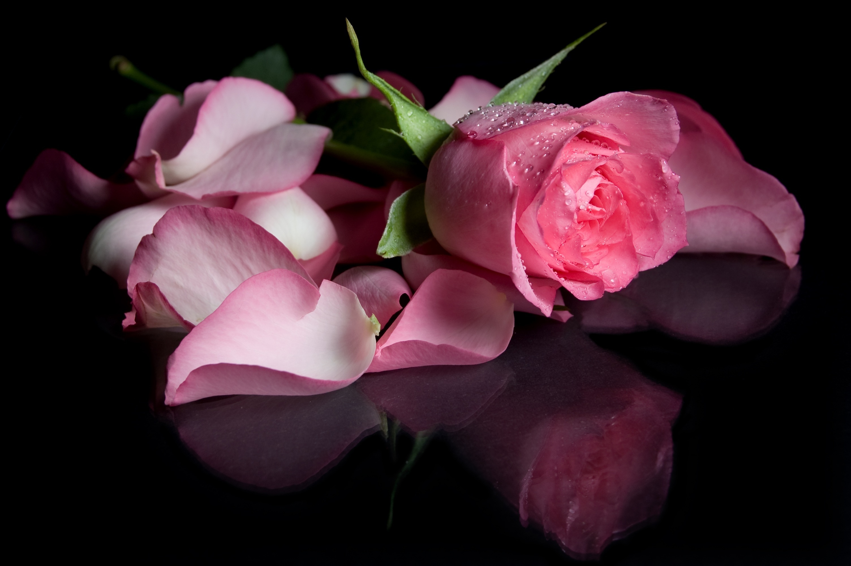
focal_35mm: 63
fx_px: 1488
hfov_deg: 31.9
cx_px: 426
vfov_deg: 21.5
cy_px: 283
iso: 200
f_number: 8
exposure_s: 1/50
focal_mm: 42
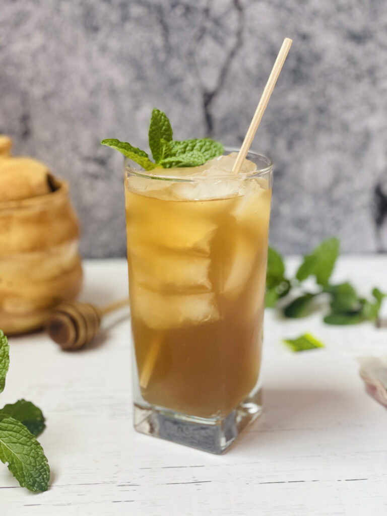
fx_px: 775
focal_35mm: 52
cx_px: 194
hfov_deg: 28.0
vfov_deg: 36.8
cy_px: 258
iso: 160
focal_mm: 6
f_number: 2
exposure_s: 1/122
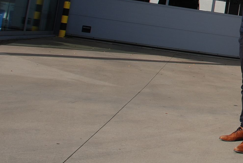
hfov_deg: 21.9
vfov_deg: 16.7
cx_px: 351
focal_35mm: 79
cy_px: -26
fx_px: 534
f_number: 8
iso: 100
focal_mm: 18
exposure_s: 1/250
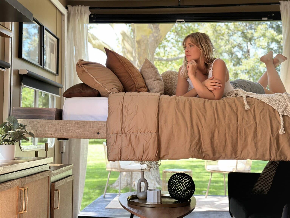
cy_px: 109
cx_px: 145
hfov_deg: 39.7
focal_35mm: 48
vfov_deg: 30.3
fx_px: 402
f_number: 1.8
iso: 64
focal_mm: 6.9
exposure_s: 1/177
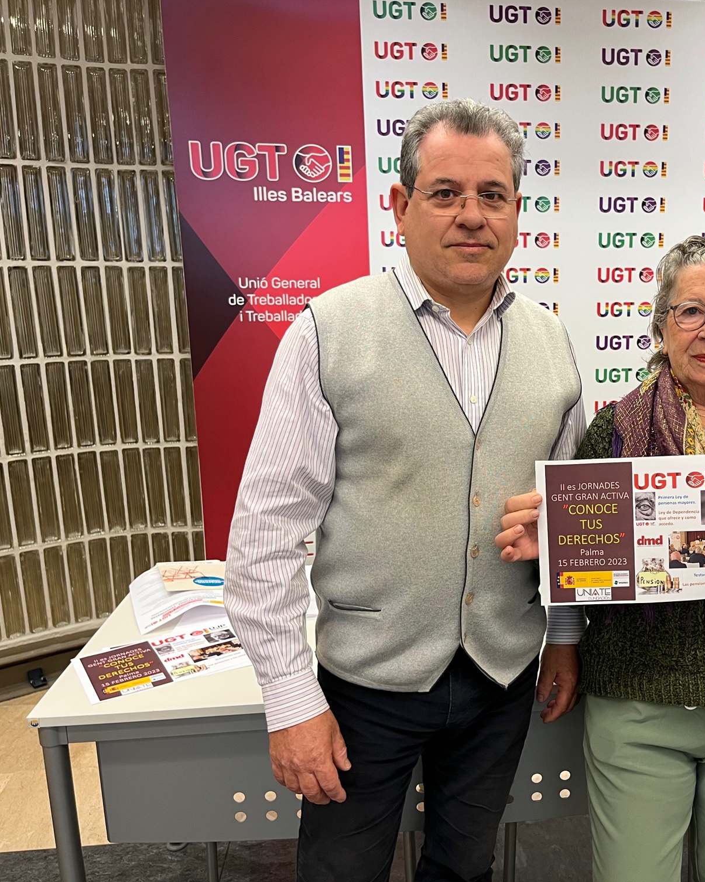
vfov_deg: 52.8
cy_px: 441
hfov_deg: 41.7
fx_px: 887
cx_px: 552
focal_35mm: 34
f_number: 1.6
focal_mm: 5.1
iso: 80
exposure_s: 1/50
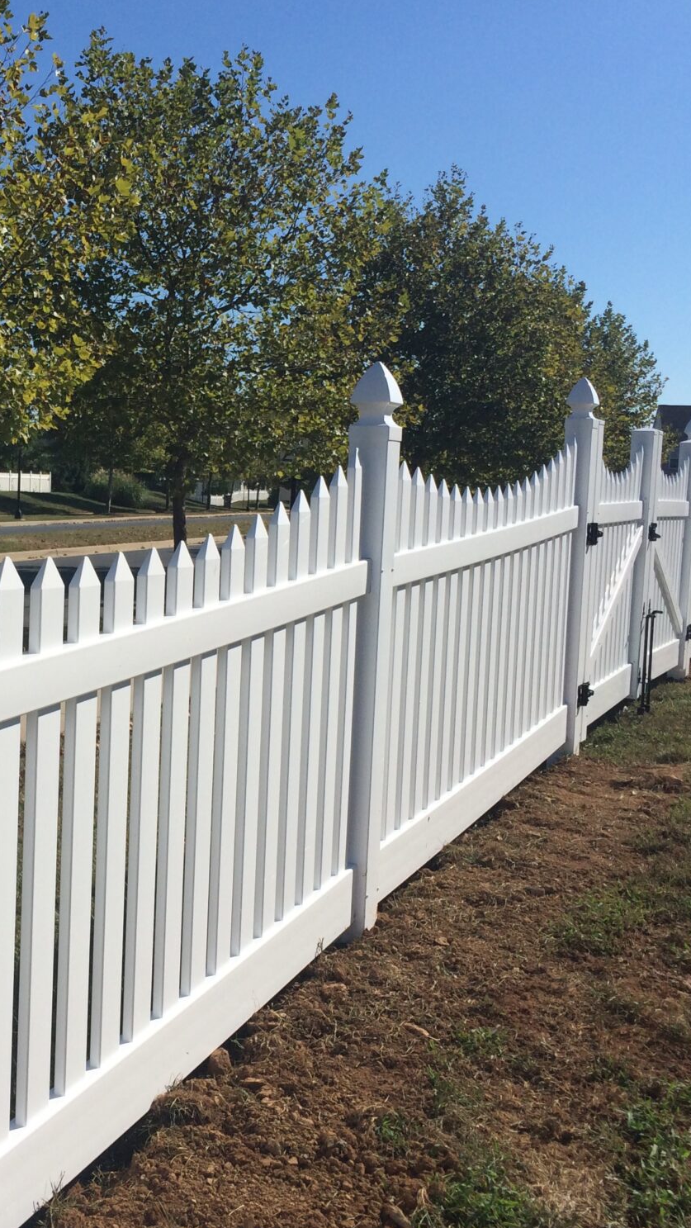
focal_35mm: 45
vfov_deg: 45.5
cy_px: 605
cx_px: 76
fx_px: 1465
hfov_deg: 25.7
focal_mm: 4.12
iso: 40
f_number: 2.2
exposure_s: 1/4115
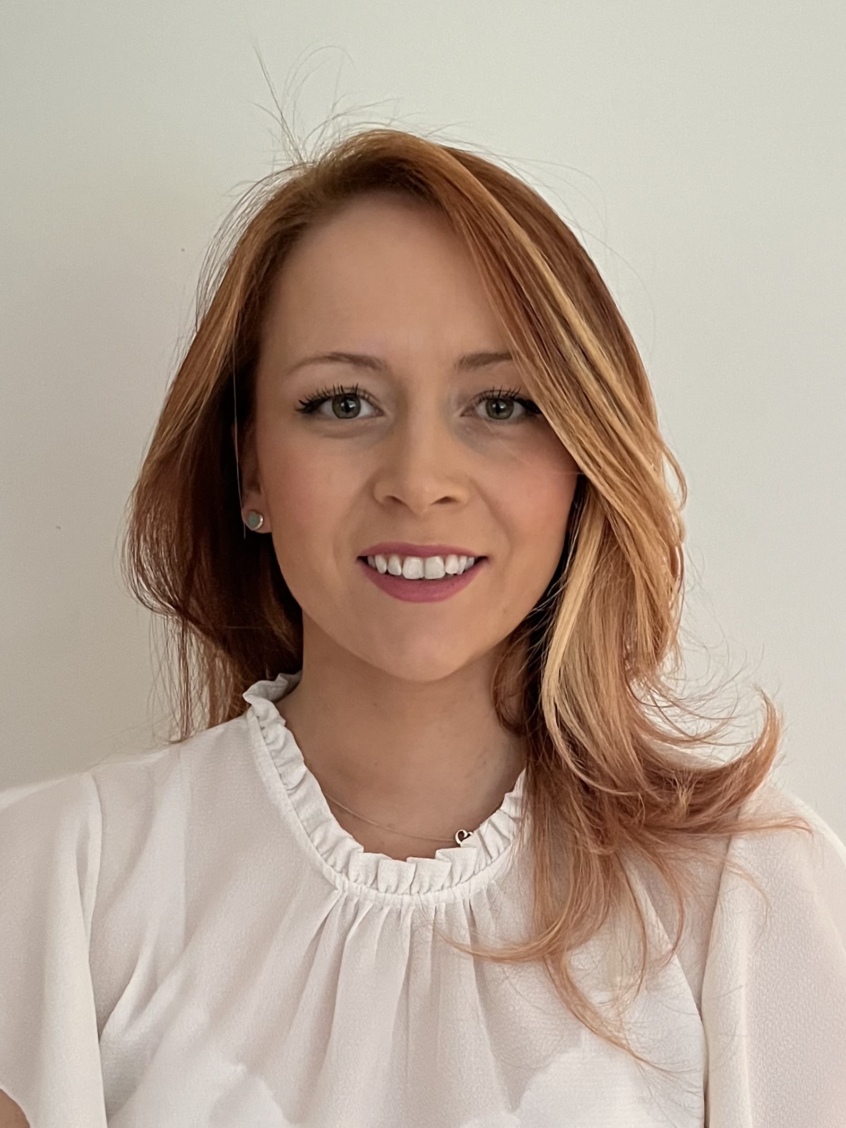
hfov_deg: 53.1
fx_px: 847
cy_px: 564
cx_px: 423
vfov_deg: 67.3
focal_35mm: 26
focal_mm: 5.1
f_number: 1.6
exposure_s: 1/33
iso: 640
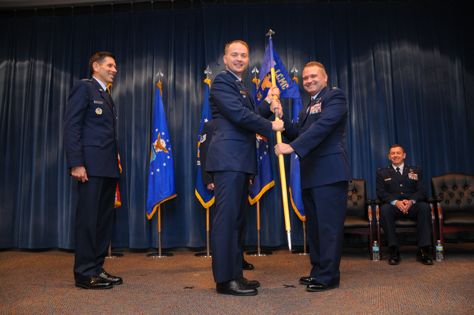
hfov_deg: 67.4
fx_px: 355
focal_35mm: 27
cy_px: 158
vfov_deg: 47.8
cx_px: 237
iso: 640
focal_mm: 18
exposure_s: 1/60
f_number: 3.5
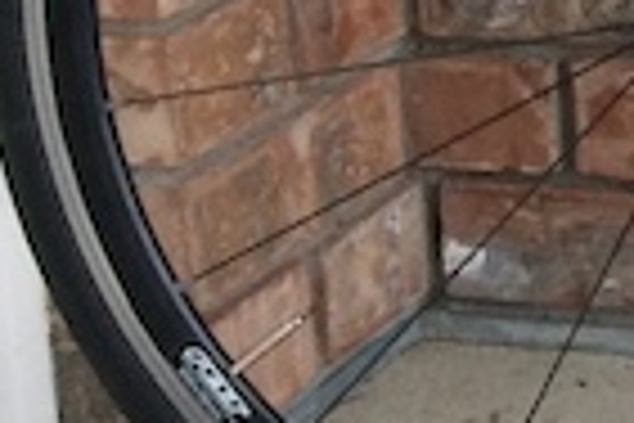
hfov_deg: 9.8
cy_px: -387
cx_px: 1767
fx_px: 3011
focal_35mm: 171
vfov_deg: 7.7
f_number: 2.2
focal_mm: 4.15
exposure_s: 1/30
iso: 50
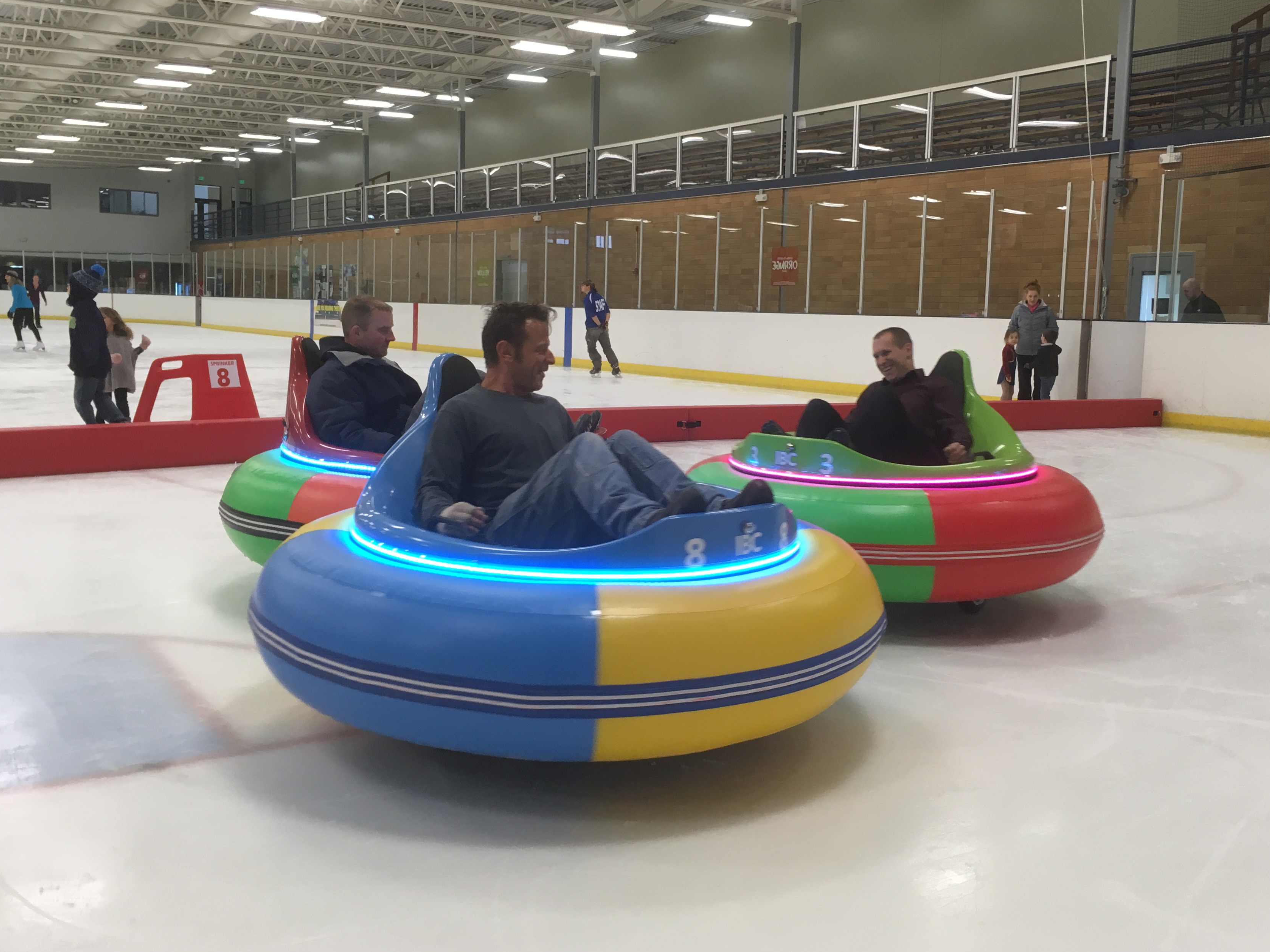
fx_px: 1284
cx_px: 673
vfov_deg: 40.6
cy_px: 425
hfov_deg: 52.6
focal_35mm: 35
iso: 32
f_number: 2.2
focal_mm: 4.15
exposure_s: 1/30
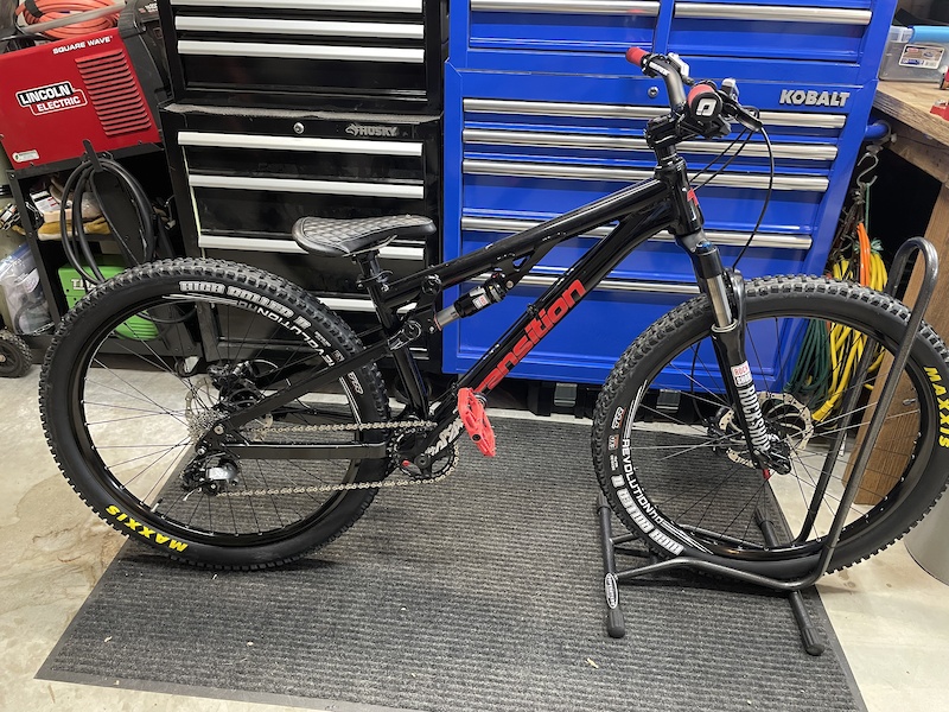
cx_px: 474
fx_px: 713
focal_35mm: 26
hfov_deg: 67.3
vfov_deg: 53.1
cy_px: 356
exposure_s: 1/60
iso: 250
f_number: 1.6
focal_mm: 4.2
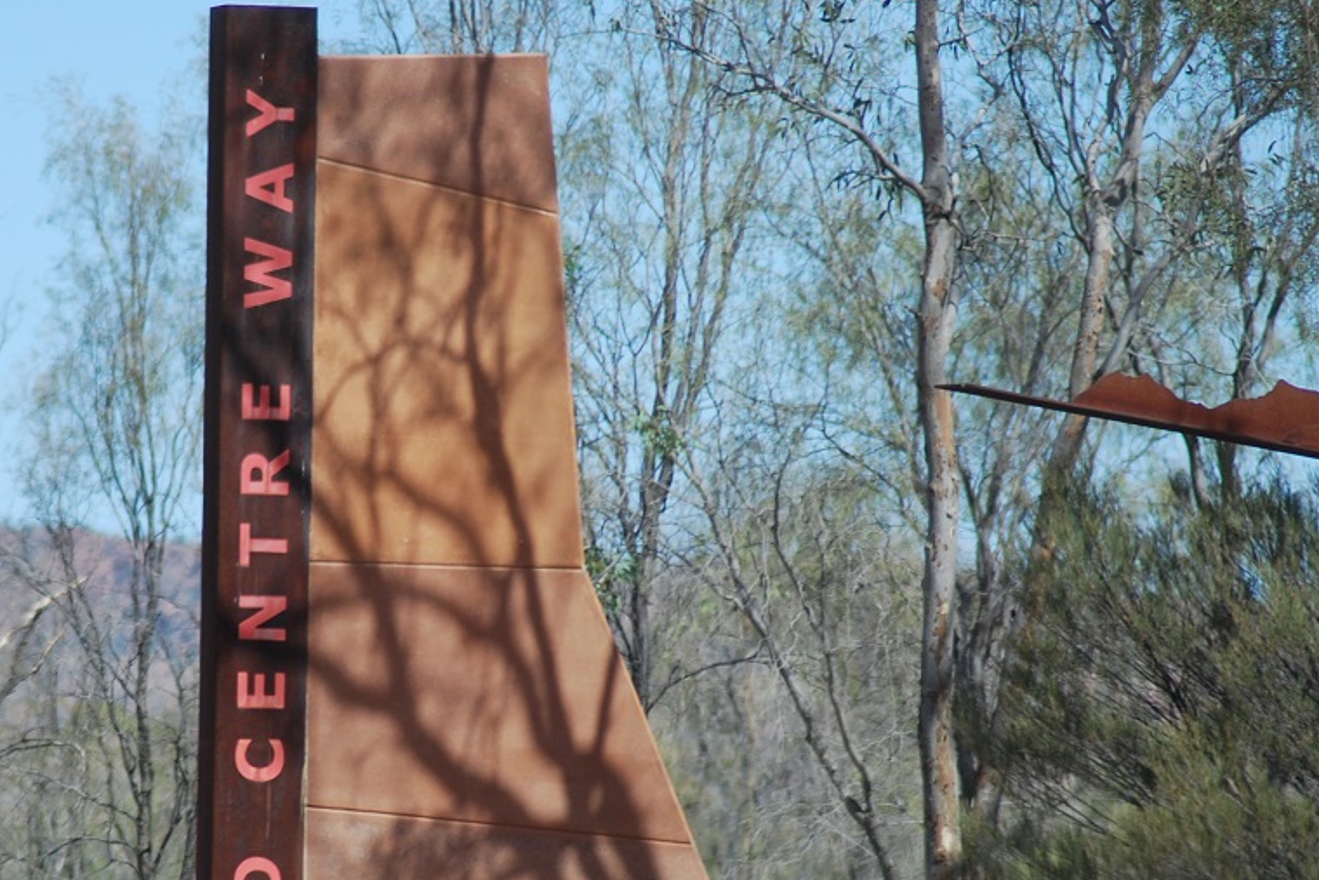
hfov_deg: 4.5
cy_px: 657
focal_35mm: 459
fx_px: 16816
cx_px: 402
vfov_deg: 3.0
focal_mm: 200
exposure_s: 1/1000
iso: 200
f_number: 4.8
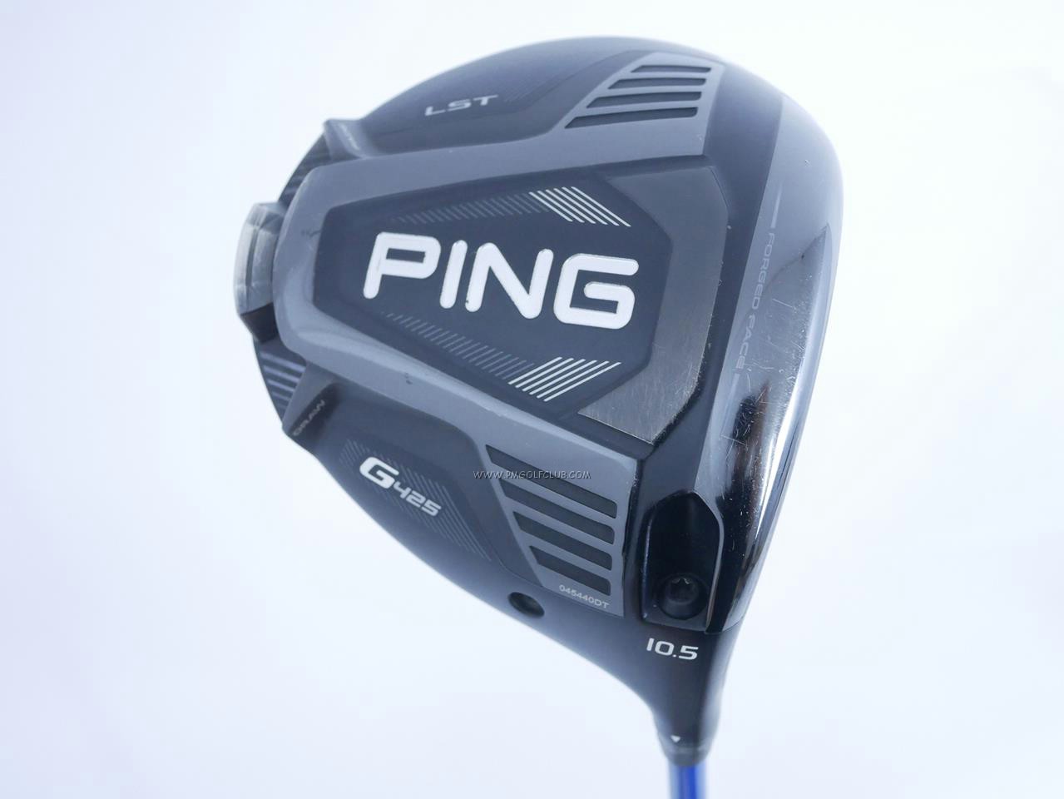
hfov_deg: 38.2
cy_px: 400
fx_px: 1537
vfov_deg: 29.1
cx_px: 532
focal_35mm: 50
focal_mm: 25
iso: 1600
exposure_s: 1/60
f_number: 4.5
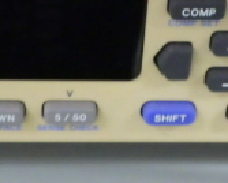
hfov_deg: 15.1
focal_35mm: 127
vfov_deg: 11.8
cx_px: 64
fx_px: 858
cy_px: -52
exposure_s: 1/50
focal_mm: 6.1
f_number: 3.8
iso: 1250
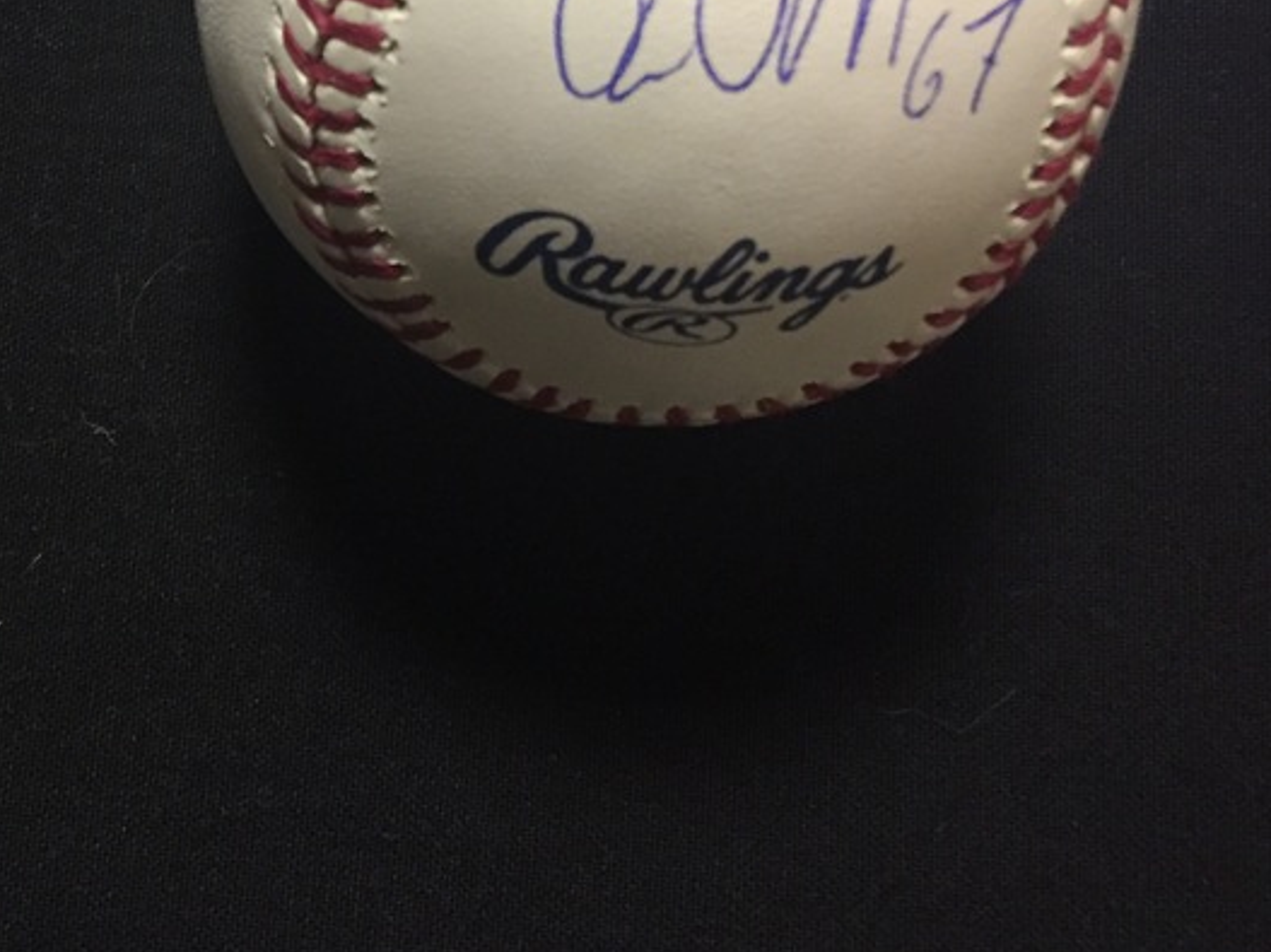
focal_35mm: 55
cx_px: 113
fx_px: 2019
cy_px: 108
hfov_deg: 33.0
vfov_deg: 25.8
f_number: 2.2
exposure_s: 1/20
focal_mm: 4.15
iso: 250
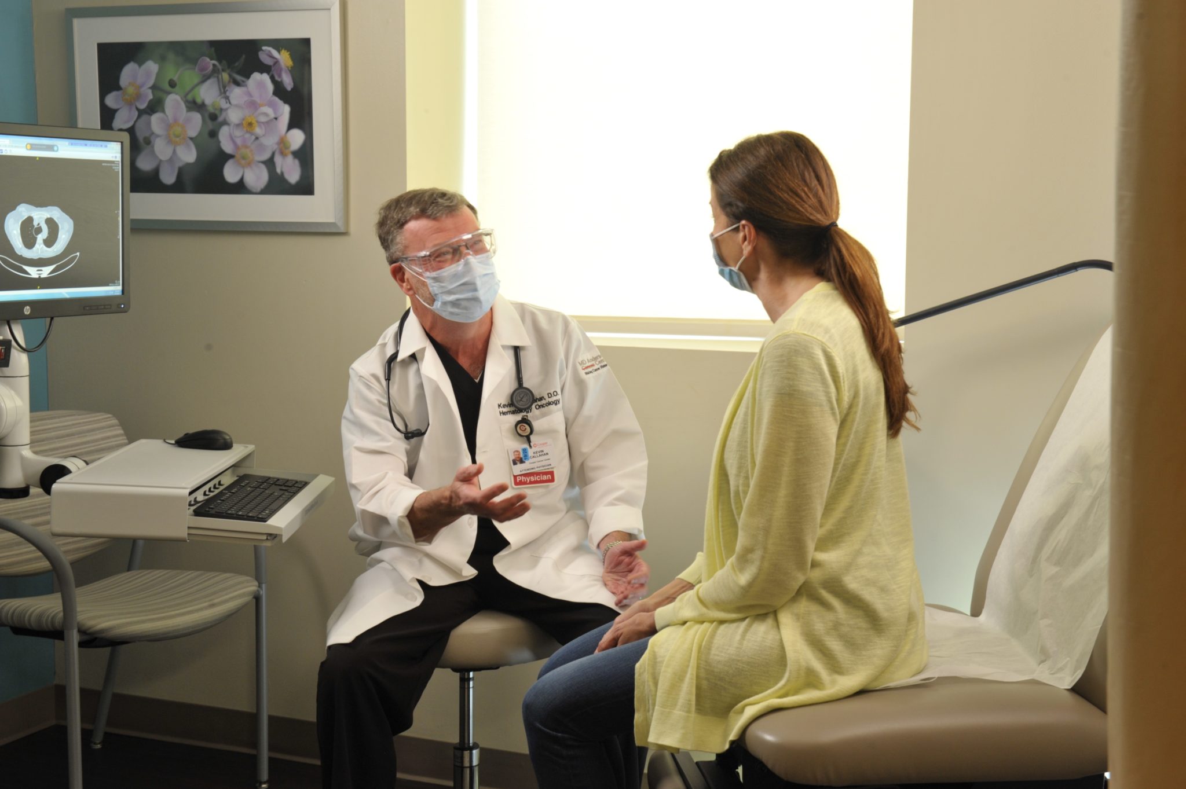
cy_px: 394
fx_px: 1844
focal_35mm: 56
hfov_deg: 35.7
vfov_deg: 24.2
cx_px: 593
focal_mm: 56
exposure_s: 1/13
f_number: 9
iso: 1000
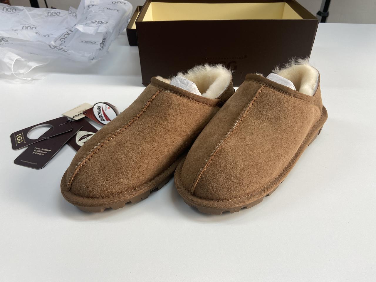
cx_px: 188
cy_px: 141
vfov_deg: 53.1
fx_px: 282
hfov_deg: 67.3
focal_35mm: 26
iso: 50
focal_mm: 4.25
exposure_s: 1/120
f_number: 1.8
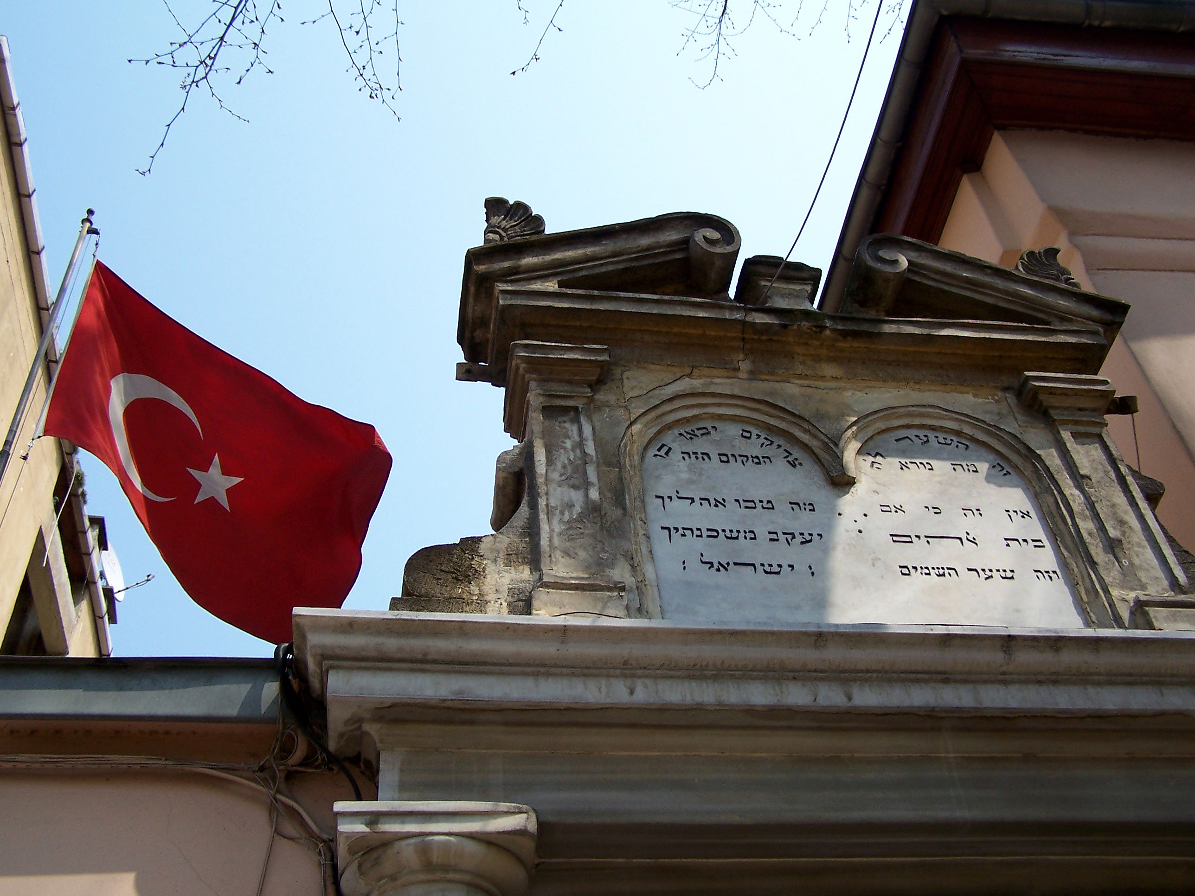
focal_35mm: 38
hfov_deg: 49.0
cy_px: 448
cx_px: 598
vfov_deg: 37.7
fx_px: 1312
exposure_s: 1/800
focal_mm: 6.3
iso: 80
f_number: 2.8
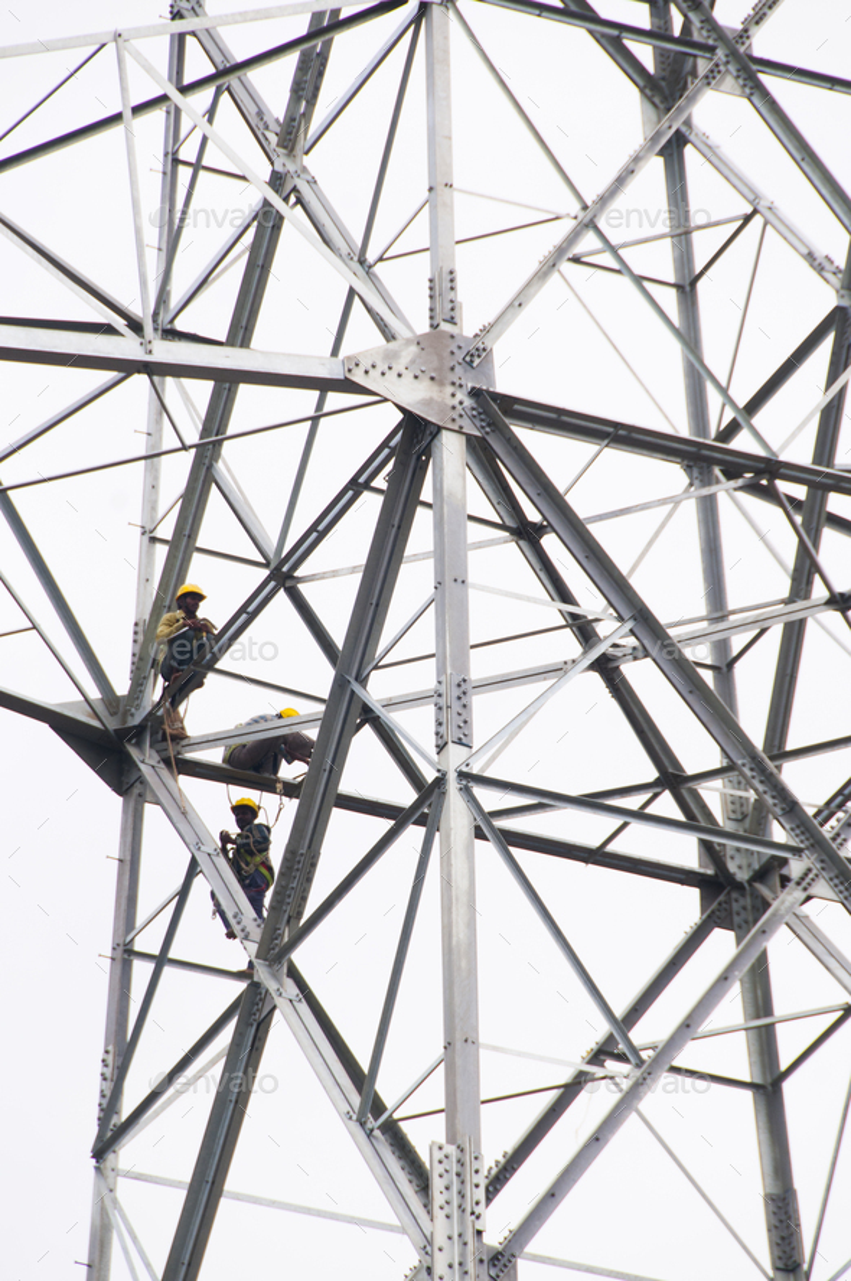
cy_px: 640
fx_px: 10662
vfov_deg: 6.9
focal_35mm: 300
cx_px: 426
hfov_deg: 4.6
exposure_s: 1/500
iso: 200
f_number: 8
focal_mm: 200
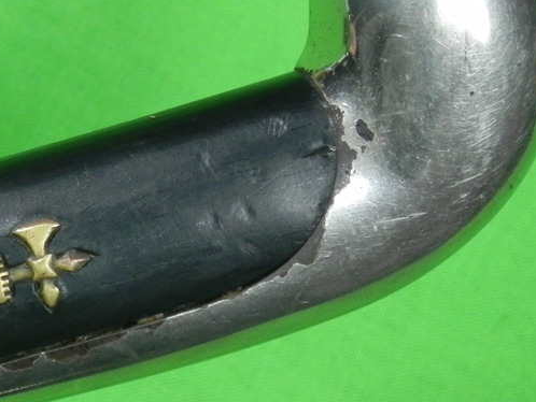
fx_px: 3919
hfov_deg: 7.8
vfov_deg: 5.9
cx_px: -9
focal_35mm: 253
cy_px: 267
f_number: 4
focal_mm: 18.8
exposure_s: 1/125
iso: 329
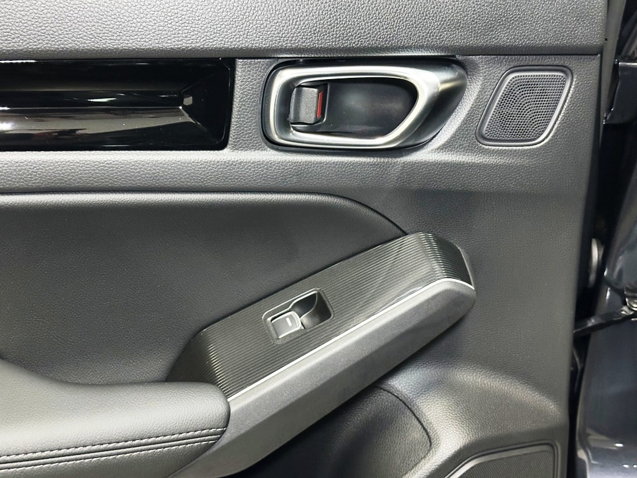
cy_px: 239
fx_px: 883
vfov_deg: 30.3
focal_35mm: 48
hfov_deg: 39.7
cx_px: 318
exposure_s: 1/30
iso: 640
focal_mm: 6.86
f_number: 1.78
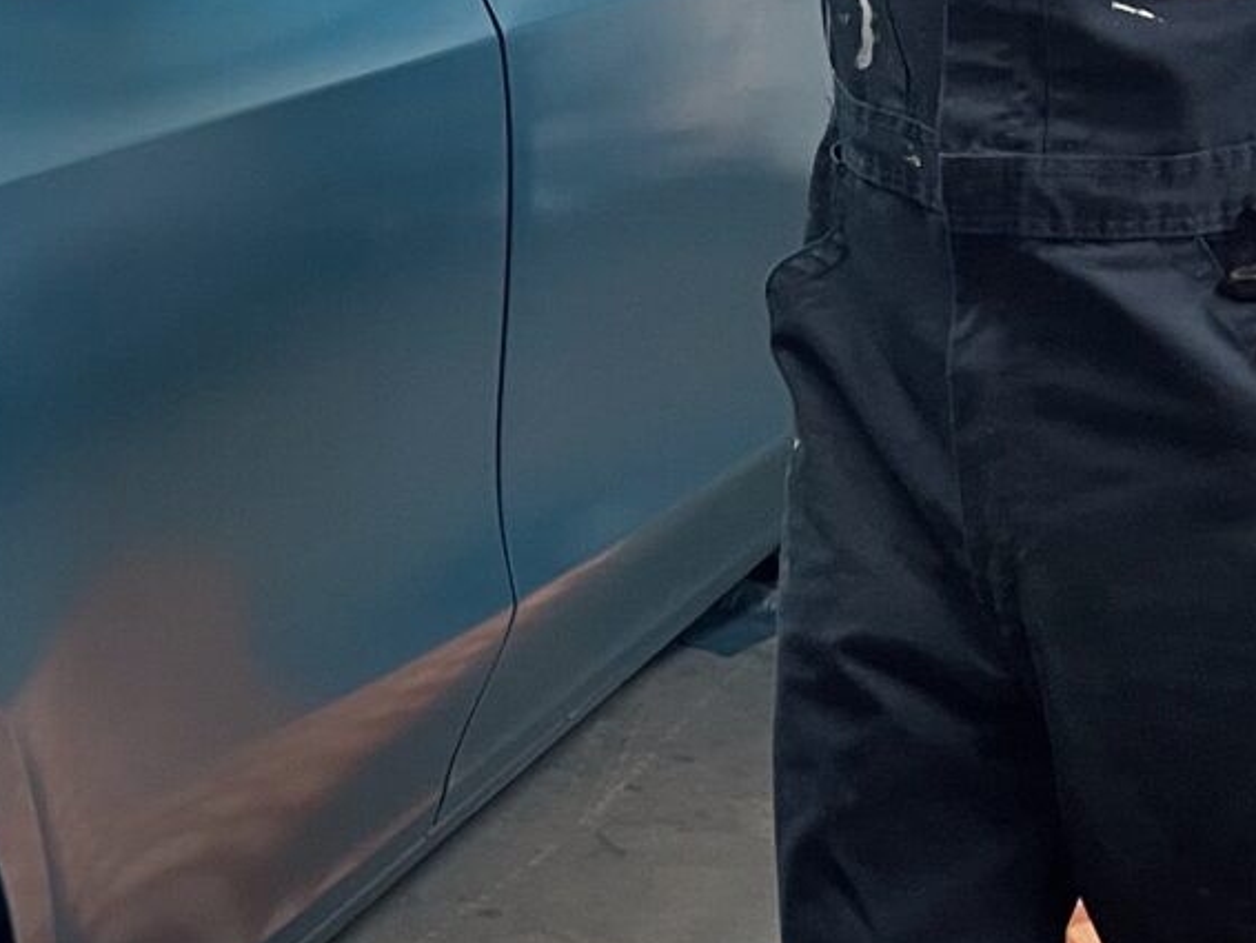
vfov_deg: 15.7
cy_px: 260
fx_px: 3412
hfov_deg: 19.9
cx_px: -122
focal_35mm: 94
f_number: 1.6
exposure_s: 1/41
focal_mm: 4.2
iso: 125
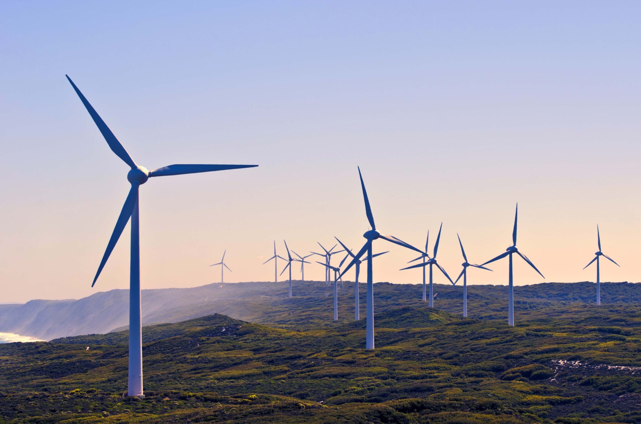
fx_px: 1866
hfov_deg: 19.5
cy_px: 212
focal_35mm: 105
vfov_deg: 13.0
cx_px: 320
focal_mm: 70
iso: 250
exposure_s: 1/500
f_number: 8
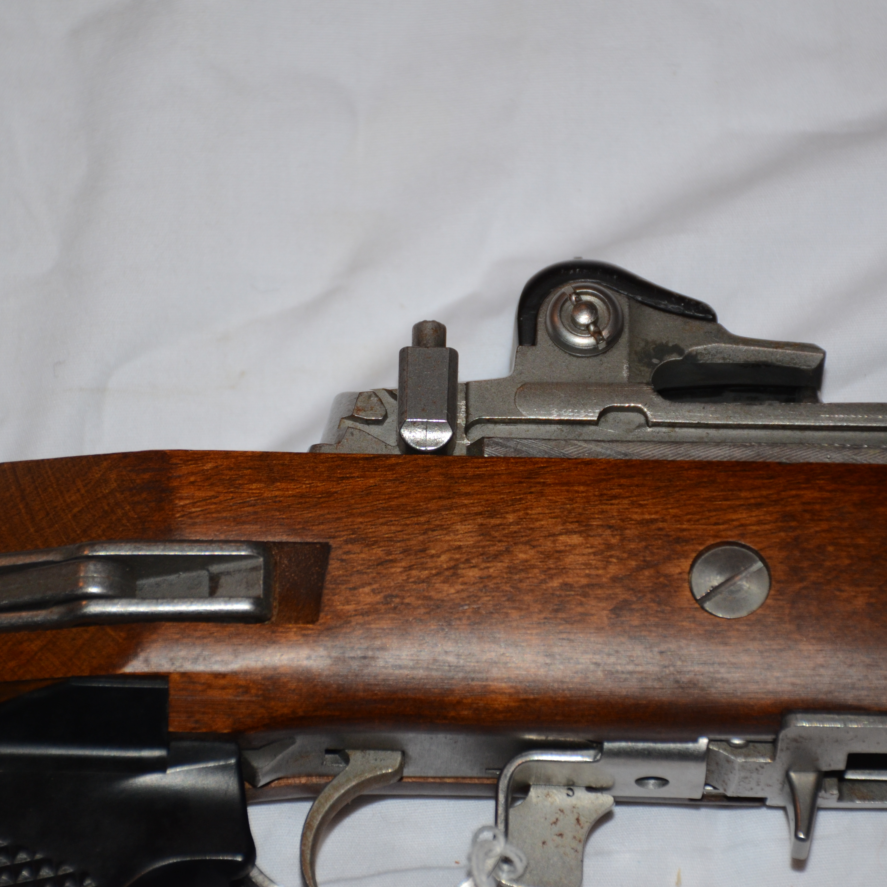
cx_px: 454
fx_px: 5875
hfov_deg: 8.6
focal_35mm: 203
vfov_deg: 8.6
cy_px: 442
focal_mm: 105
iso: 500
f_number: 5.6
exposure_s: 1/60
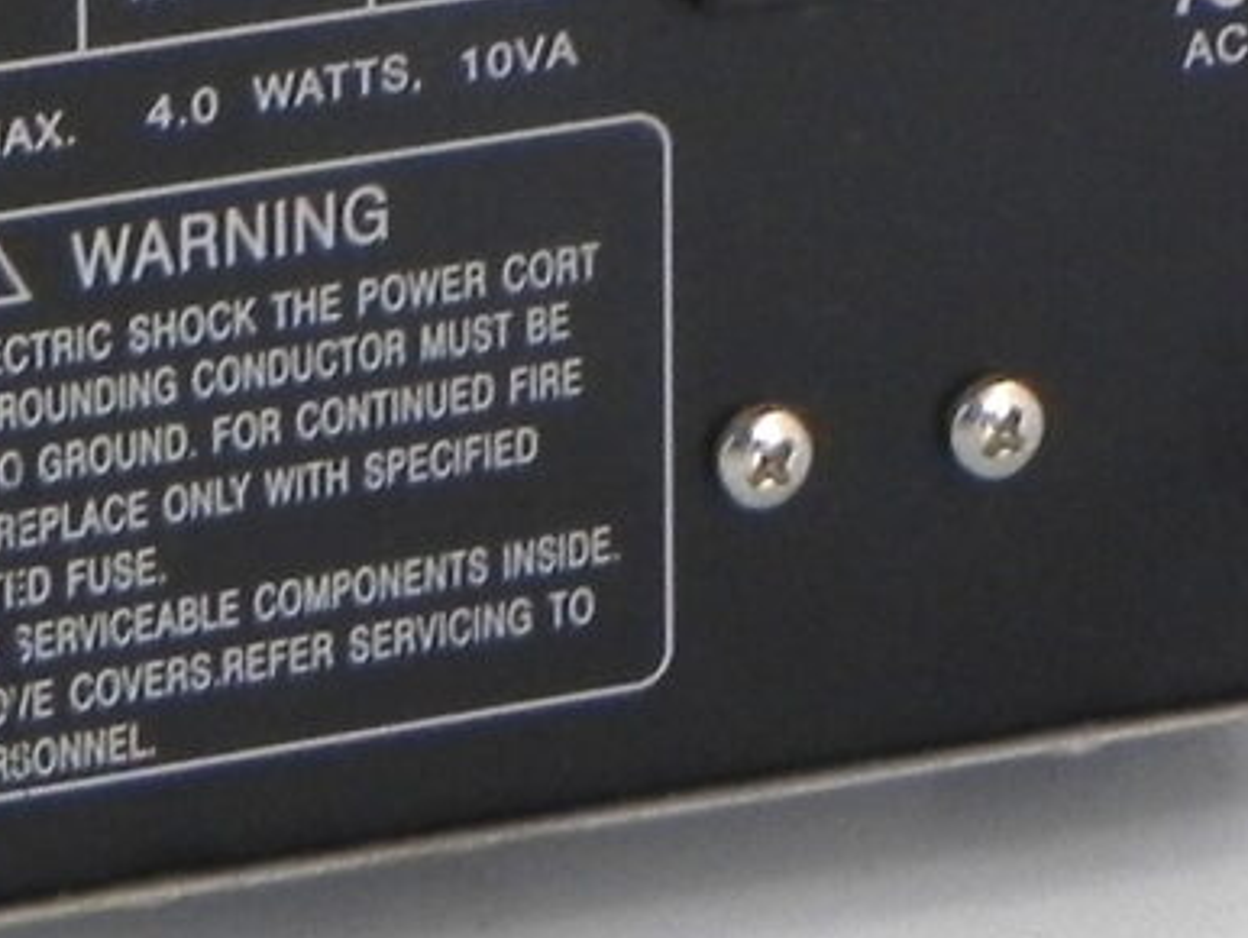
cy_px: -993
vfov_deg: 4.2
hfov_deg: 5.6
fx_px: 12626
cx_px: 58
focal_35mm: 350
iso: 160
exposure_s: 1/75.1
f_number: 6.3
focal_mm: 11.8
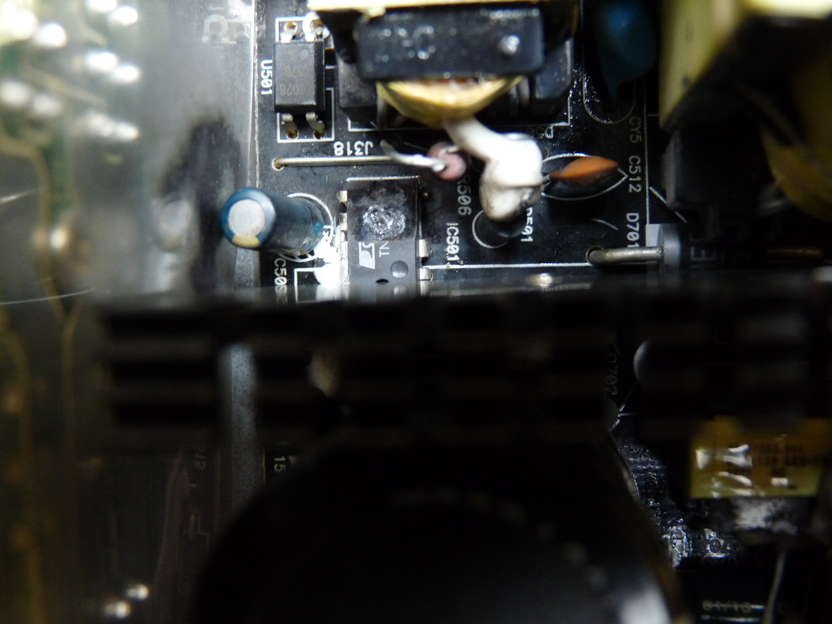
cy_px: 312
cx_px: 416
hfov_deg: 41.2
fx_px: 1106
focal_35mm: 46
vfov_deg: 31.5
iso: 400
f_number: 3.2
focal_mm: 8.2
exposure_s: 1/4
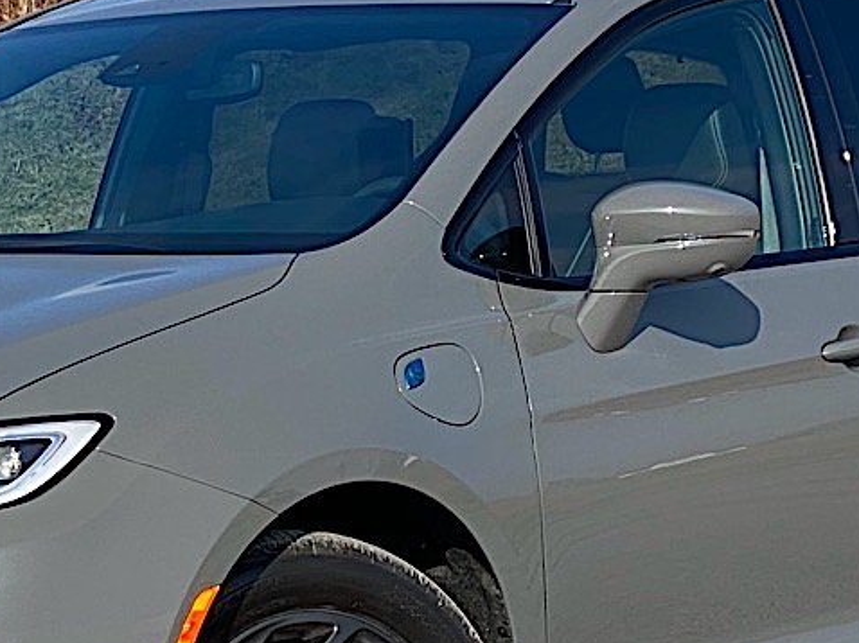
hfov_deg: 9.5
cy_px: 377
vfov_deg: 7.1
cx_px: 352
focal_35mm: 209
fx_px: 5184
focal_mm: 6
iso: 20
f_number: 2
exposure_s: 1/1089
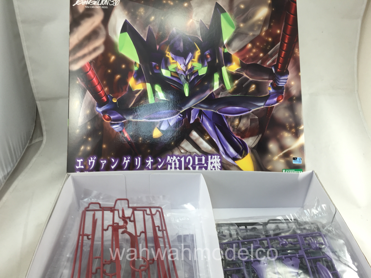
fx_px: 311
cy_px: 139
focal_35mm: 29
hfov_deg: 61.7
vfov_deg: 48.2
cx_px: 186
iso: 40
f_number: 2.2
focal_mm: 4.15
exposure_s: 1/50
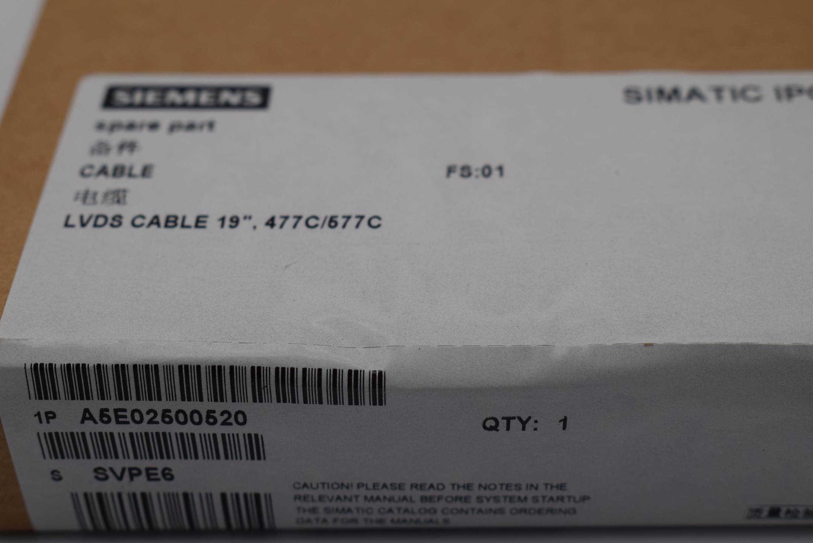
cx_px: 406
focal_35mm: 69
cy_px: 272
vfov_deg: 19.8
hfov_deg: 29.2
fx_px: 1559
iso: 400
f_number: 8
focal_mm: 46
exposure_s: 1/250
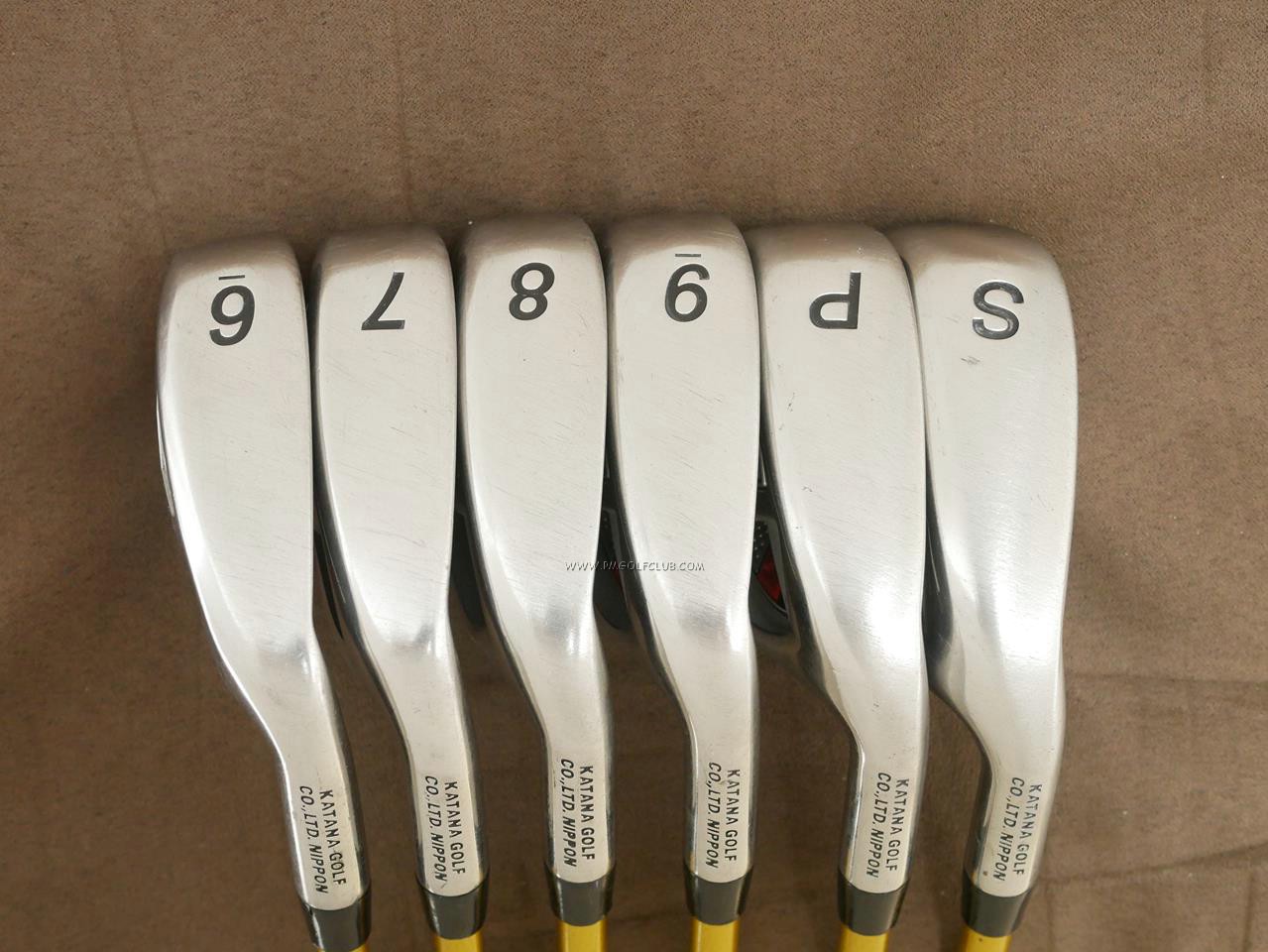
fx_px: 1832
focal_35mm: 50
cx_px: 634
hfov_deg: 38.2
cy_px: 476
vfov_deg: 29.1
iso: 1600
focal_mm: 25
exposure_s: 1/13
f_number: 4.5
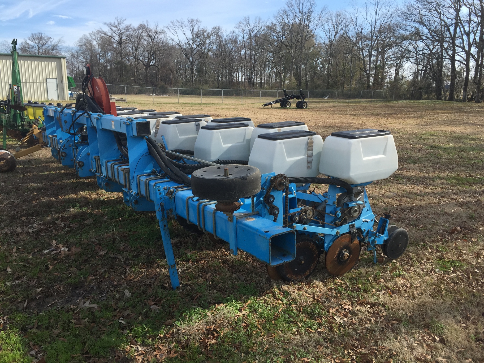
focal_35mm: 29
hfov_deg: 61.7
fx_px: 405
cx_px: 242
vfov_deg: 48.2
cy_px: 182
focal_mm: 4.15
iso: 32
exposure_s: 1/1099
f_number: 2.2
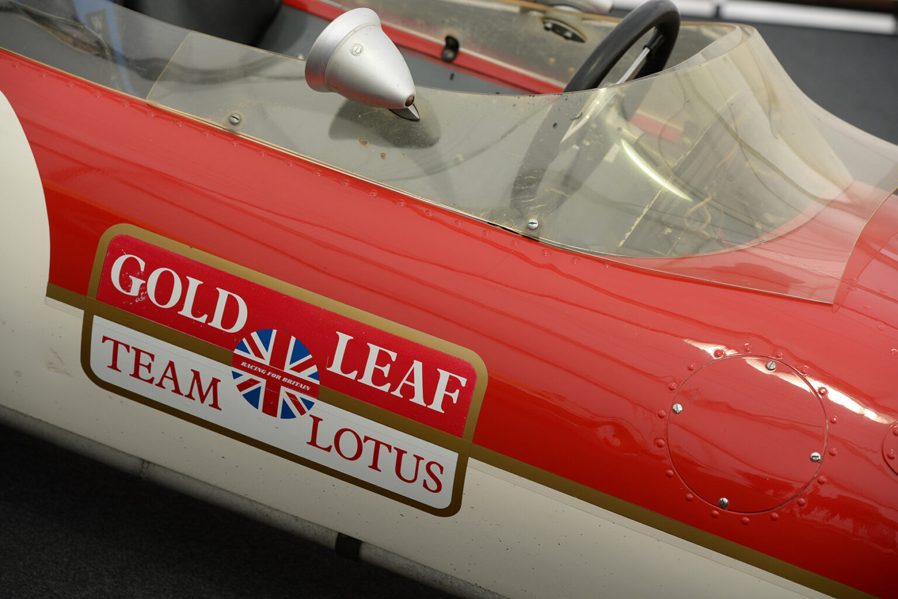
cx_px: 449
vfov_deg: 10.2
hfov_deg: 15.2
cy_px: 300
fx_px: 3367
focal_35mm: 135
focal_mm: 135
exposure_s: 1/200
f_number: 6.3
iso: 400
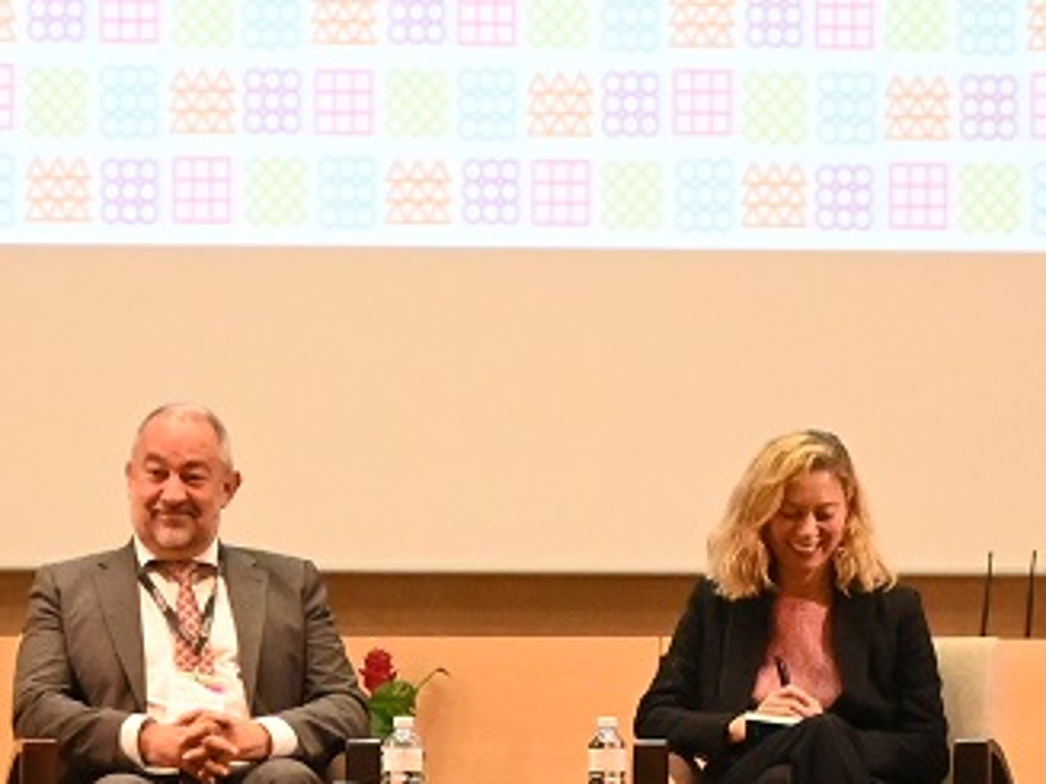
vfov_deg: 5.3
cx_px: 651
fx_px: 8458
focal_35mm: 280
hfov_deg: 7.1
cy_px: 874
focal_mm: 38
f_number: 5.6
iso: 3600
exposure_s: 1/60
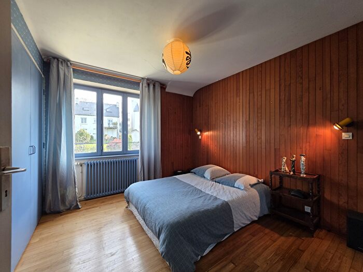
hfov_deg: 106.2
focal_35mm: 13
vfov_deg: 89.9
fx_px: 136
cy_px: 136
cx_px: 182
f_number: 1.9
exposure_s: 1/100
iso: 64
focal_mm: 2.2
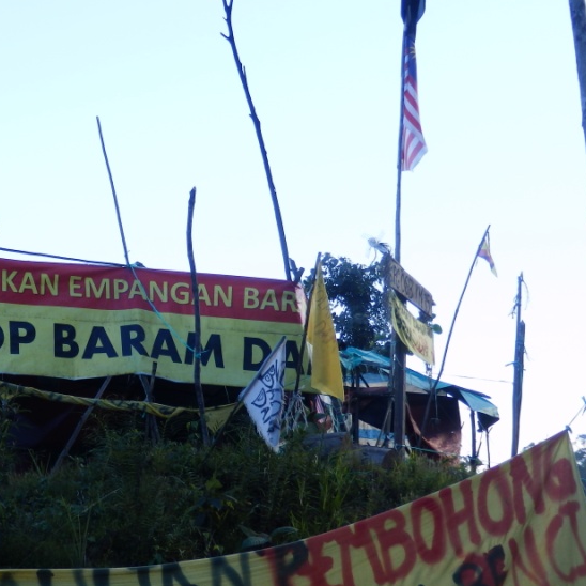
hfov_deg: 21.0
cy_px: 310
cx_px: 88
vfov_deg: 21.4
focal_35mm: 81
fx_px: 1551
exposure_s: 1/100
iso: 80
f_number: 4
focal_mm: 8.9
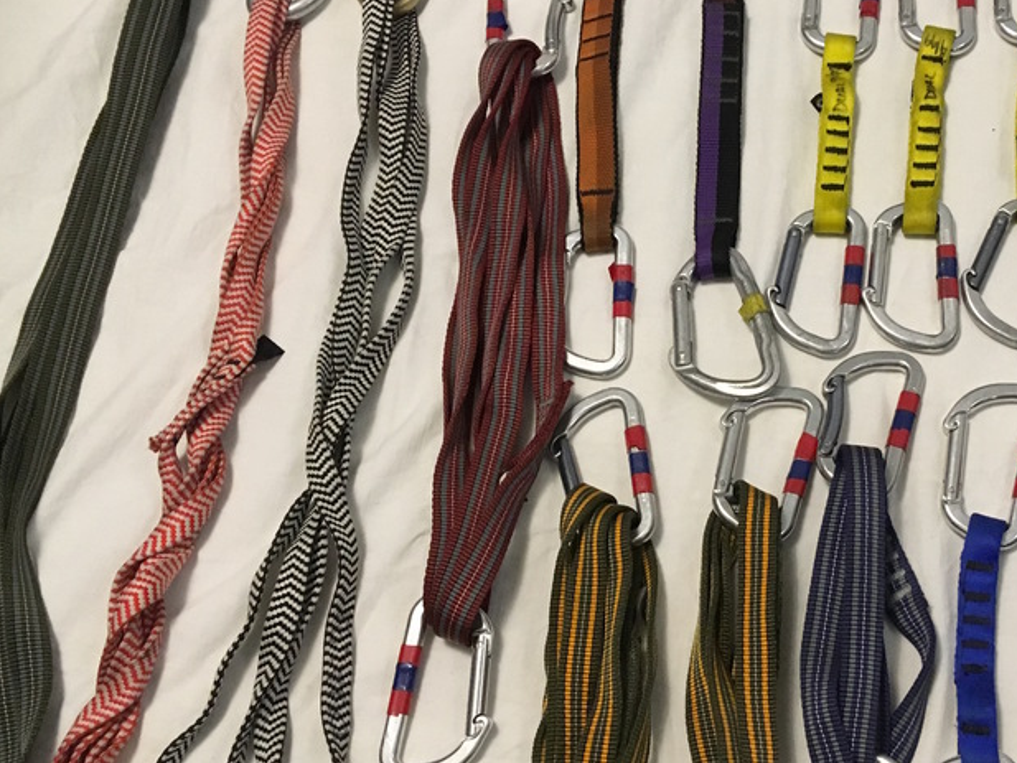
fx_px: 1381
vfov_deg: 30.9
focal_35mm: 47
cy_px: 396
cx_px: 691
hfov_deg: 39.9
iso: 200
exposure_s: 1/15
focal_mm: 4.15
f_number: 2.2
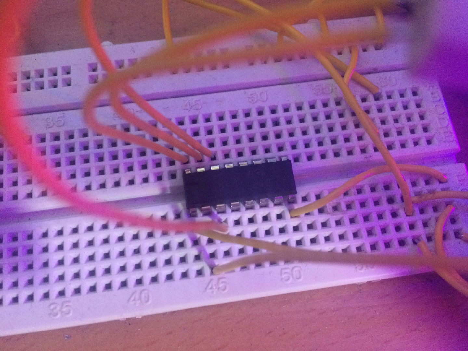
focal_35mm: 29
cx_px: 234
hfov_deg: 61.7
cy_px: 176
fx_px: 392
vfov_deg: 48.2
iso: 250
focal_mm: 4.15
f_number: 2.2
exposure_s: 1/20
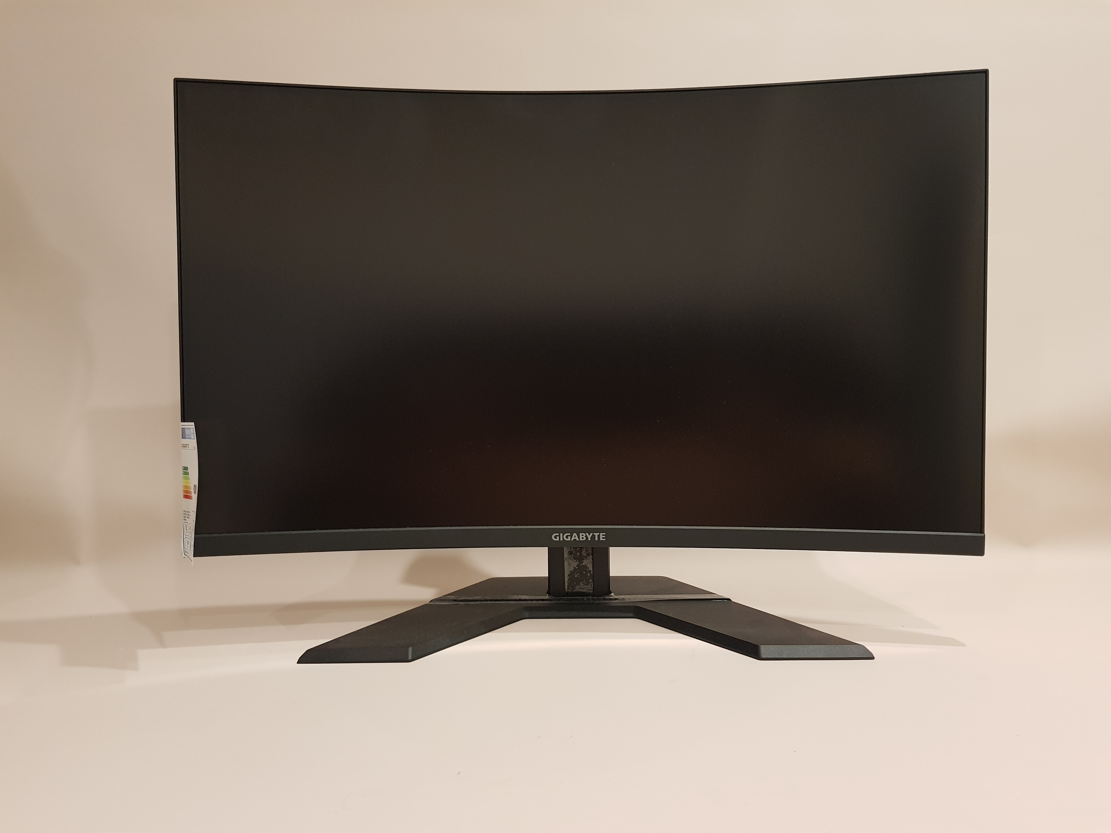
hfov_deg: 67.3
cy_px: 416
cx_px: 556
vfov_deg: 53.1
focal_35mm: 26
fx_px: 834
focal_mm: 4.3
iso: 250
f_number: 1.7
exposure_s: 1/17
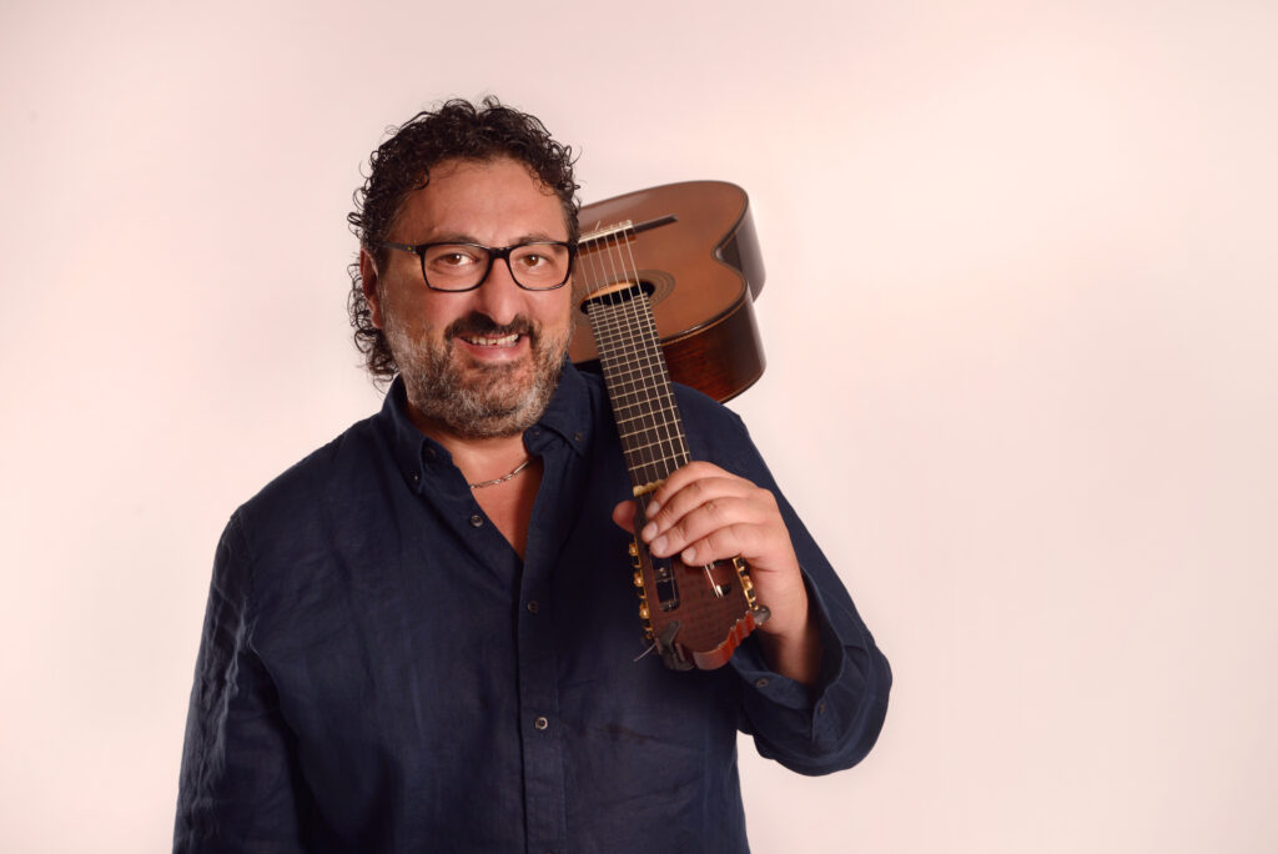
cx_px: 639
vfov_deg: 29.3
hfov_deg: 42.7
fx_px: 1634
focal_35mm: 46
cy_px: 427
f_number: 6.3
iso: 160
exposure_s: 1/100
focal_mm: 46
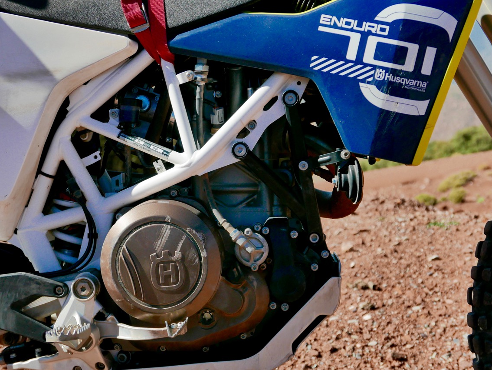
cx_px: 243
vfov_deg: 28.6
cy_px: 185
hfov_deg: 37.5
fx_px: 725
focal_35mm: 51
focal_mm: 21.3
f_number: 2.6
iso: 800
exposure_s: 1/5000
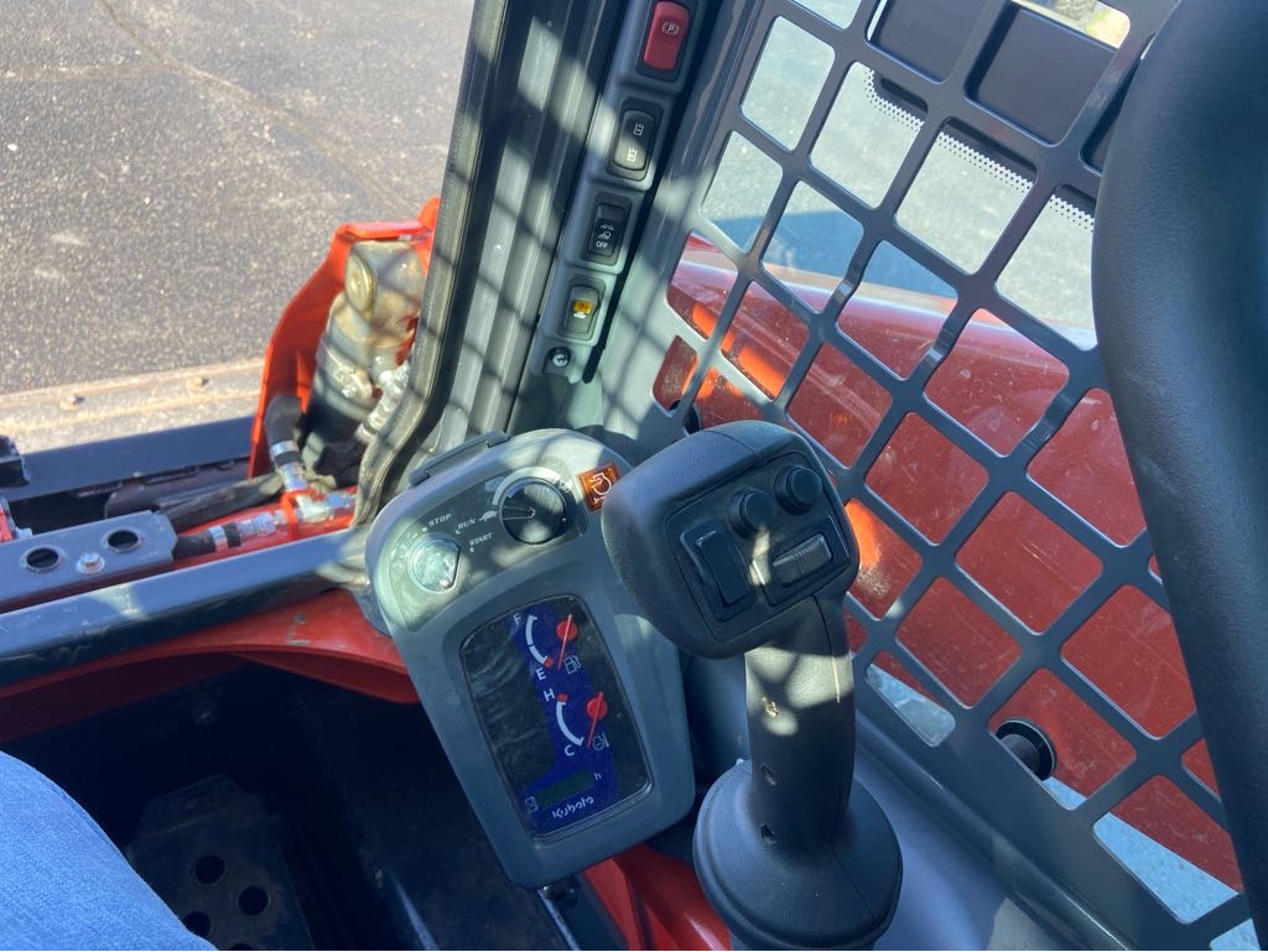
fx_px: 953
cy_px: 476
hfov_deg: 67.3
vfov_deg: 53.1
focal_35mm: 26
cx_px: 634
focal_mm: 4.25
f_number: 1.8
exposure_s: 1/208
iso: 32
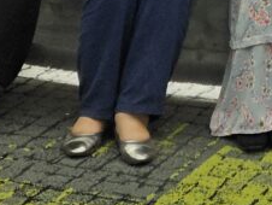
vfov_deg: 8.1
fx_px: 1227
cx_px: 505
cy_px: -423
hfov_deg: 11.6
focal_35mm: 156
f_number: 1.8
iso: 80
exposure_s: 1/100
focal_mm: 5.4
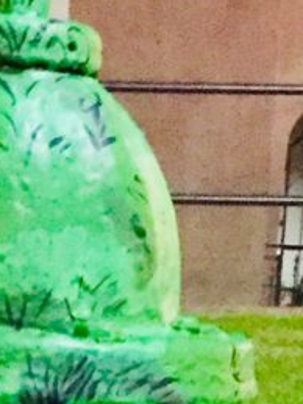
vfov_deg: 10.4
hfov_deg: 8.5
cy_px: 827
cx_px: 9
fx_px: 2021
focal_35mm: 173
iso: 800
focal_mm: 4.15
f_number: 2.2
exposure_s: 1/15
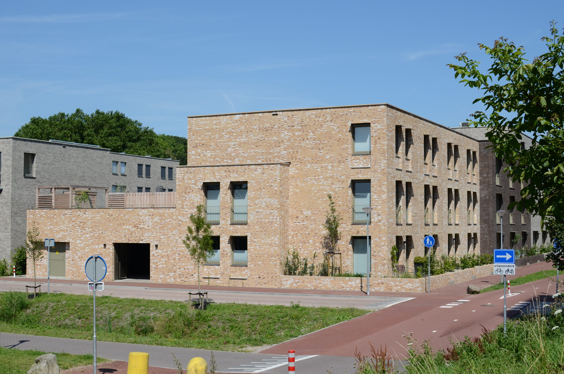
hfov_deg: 37.9
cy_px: 187
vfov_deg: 25.6
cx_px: 282
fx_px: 821
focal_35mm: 52
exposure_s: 1/400
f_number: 8
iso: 100
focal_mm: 35
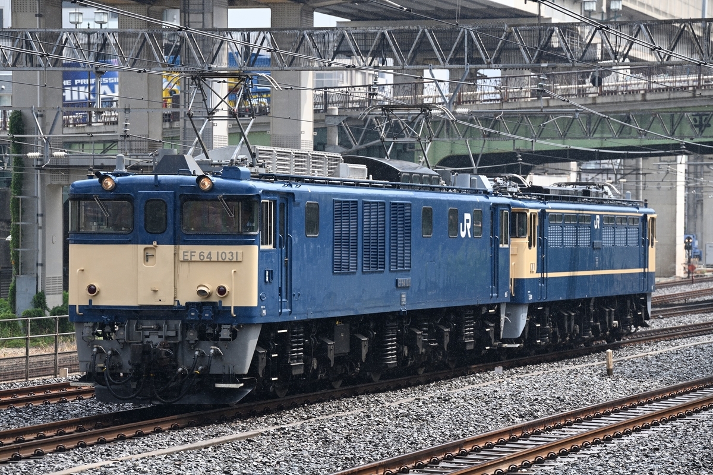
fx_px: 3070
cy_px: 238
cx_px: 356
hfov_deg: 13.2
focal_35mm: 155
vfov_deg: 8.9
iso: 800
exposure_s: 1/1600
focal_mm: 155
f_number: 6.3
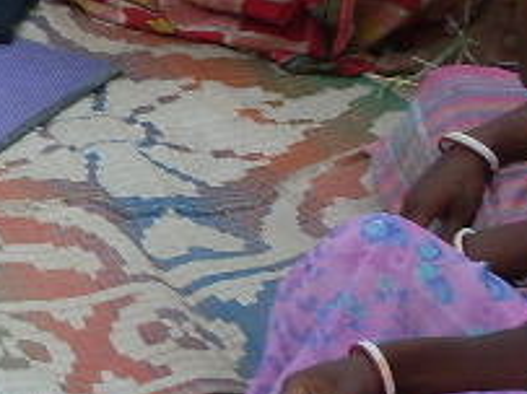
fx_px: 2921
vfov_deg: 7.7
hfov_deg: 9.6
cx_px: -514
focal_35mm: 192
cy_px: 184
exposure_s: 1/180
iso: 80
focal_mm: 6.3
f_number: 8.4
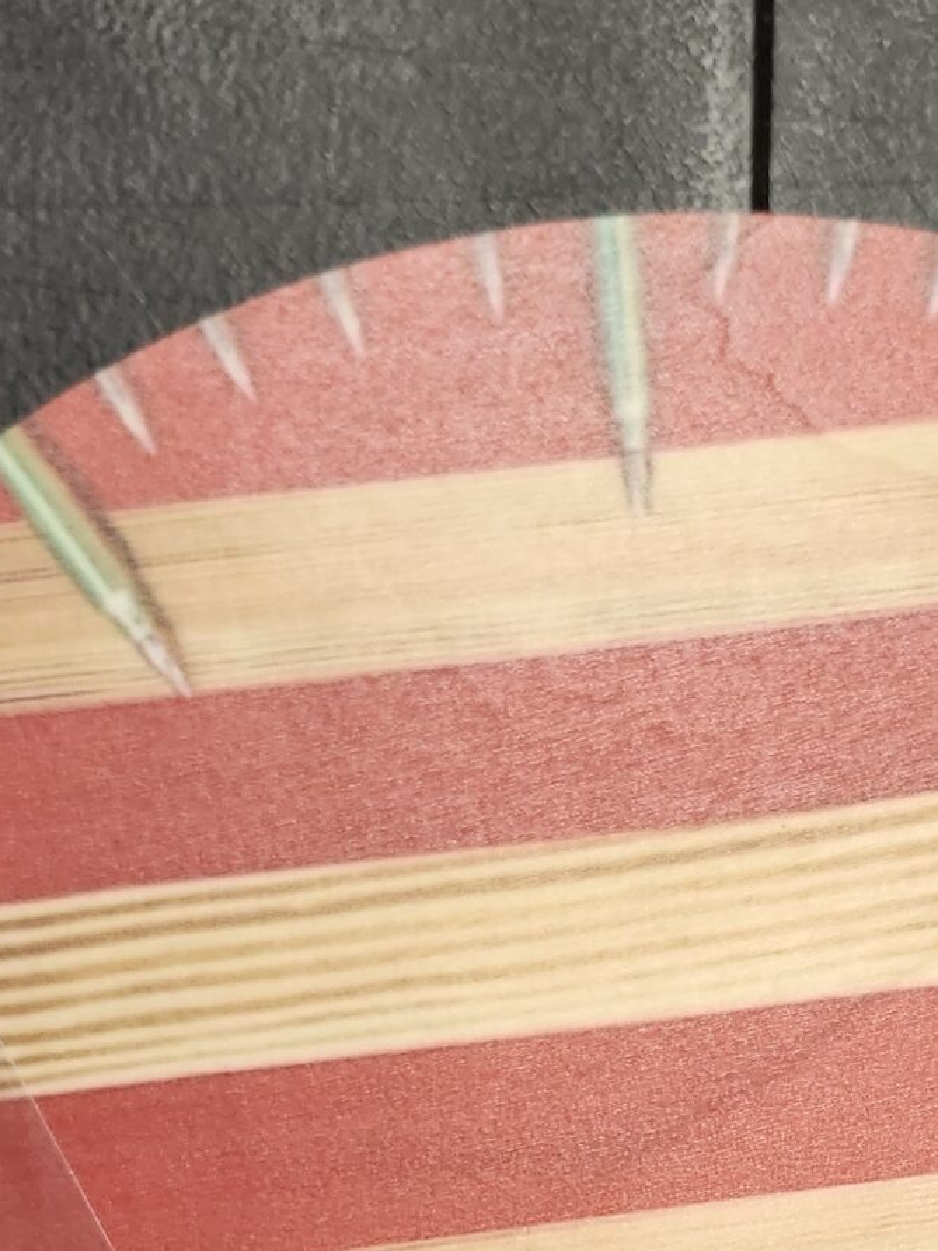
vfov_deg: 26.8
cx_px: 774
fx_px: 2385
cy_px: 1414
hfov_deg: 21.9
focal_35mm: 66
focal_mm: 5.54
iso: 320
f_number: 1.8
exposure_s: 1/120
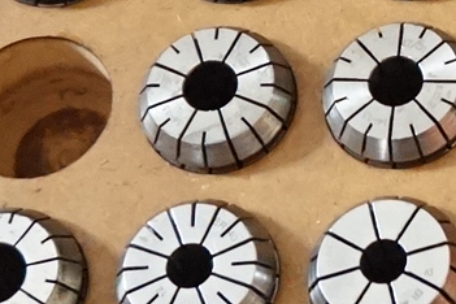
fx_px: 2368
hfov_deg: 10.2
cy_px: -170
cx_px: 887
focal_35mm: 187
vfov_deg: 7.2
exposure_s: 1/30
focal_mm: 16
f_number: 3.5
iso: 3200
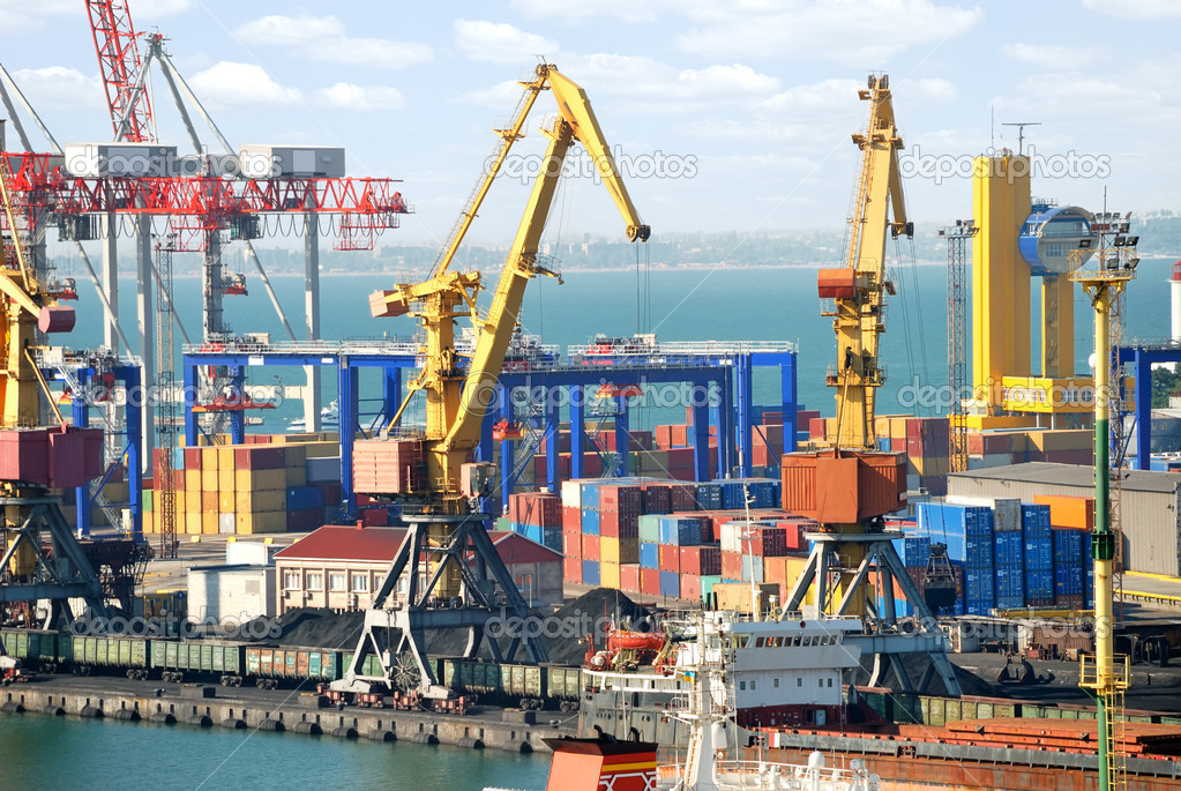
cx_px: 590
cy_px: 396
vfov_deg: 6.8
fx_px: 6652
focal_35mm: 202
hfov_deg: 10.1
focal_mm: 135
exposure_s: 1/250
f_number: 6.3
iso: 100
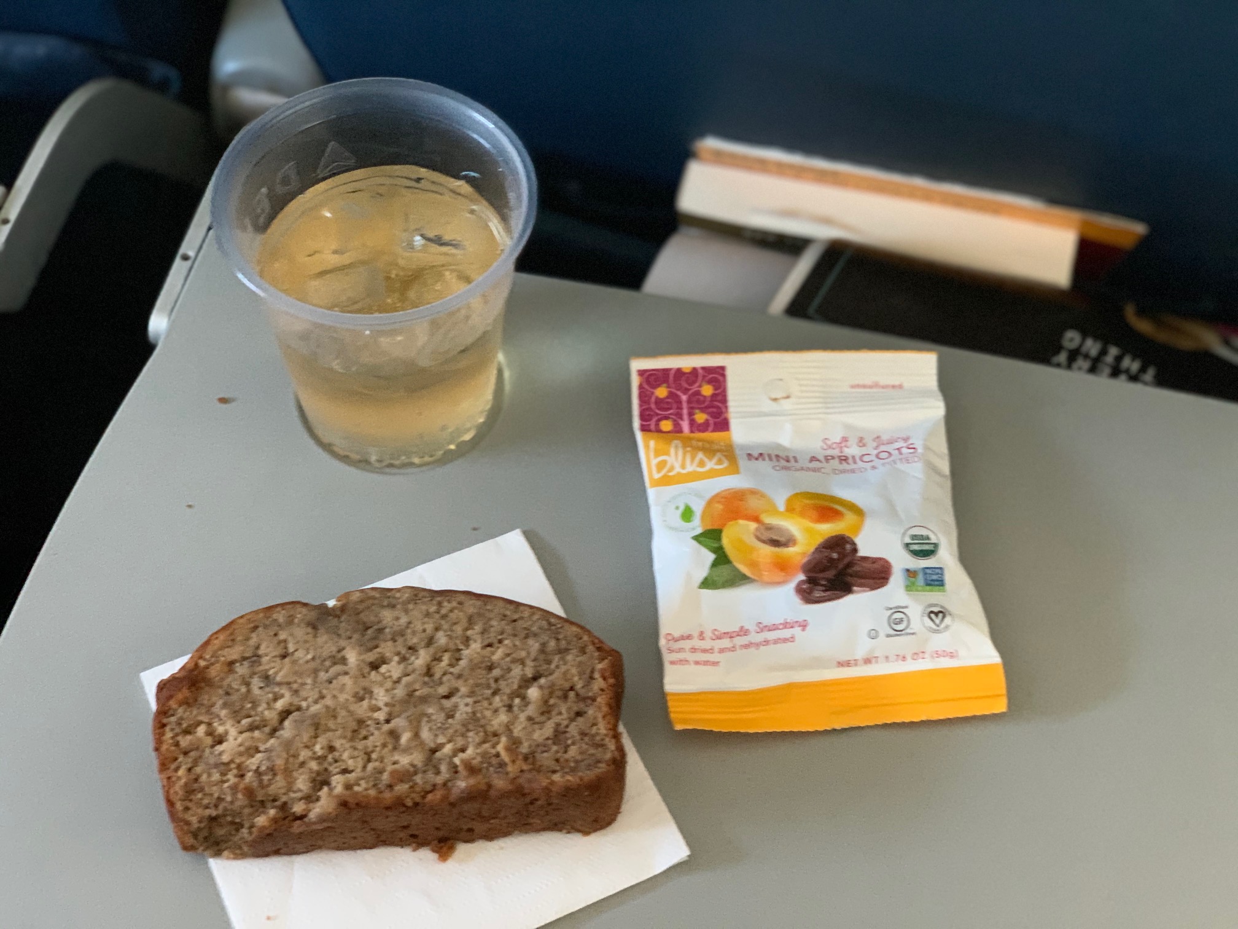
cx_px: 619
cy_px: 464
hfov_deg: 36.8
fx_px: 1860
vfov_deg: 28.0
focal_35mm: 52
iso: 640
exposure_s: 1/30
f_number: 2.4
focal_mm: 6
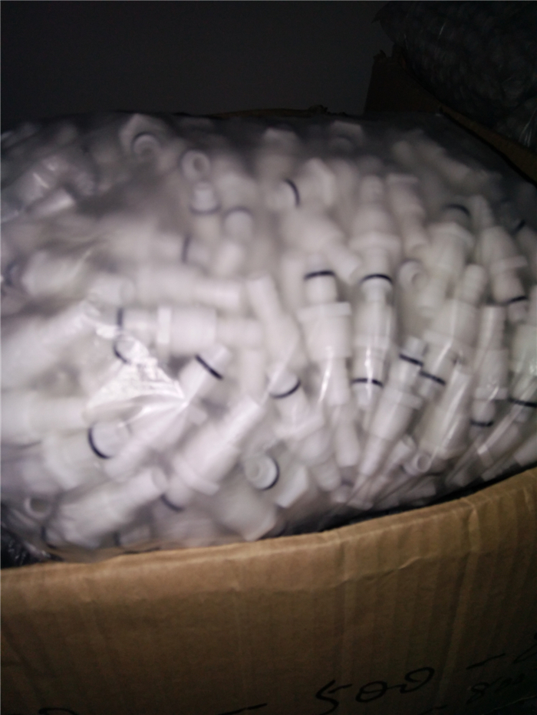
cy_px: 358
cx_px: 268
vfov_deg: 79.0
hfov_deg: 63.5
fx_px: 434
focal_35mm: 21
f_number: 2.2
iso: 156
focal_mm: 3.66
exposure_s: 1/33.3
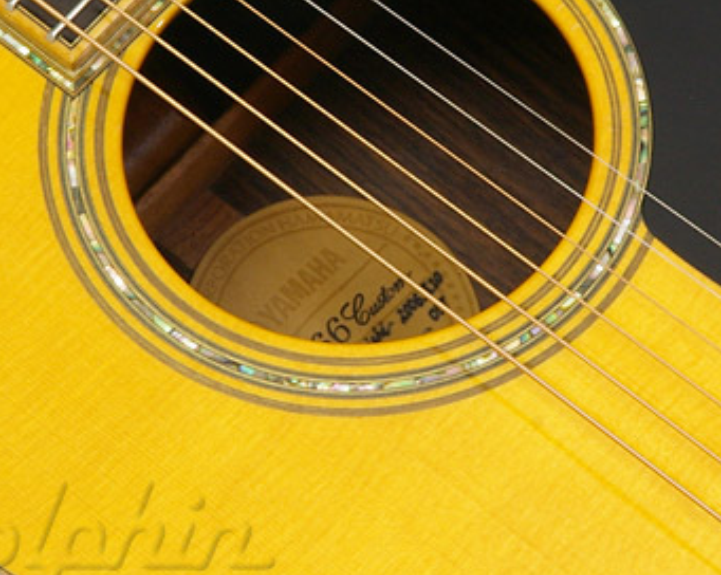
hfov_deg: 6.2
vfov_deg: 5.0
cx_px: 486
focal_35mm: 310
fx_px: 6607
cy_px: 247
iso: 400
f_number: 19
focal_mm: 113
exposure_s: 1
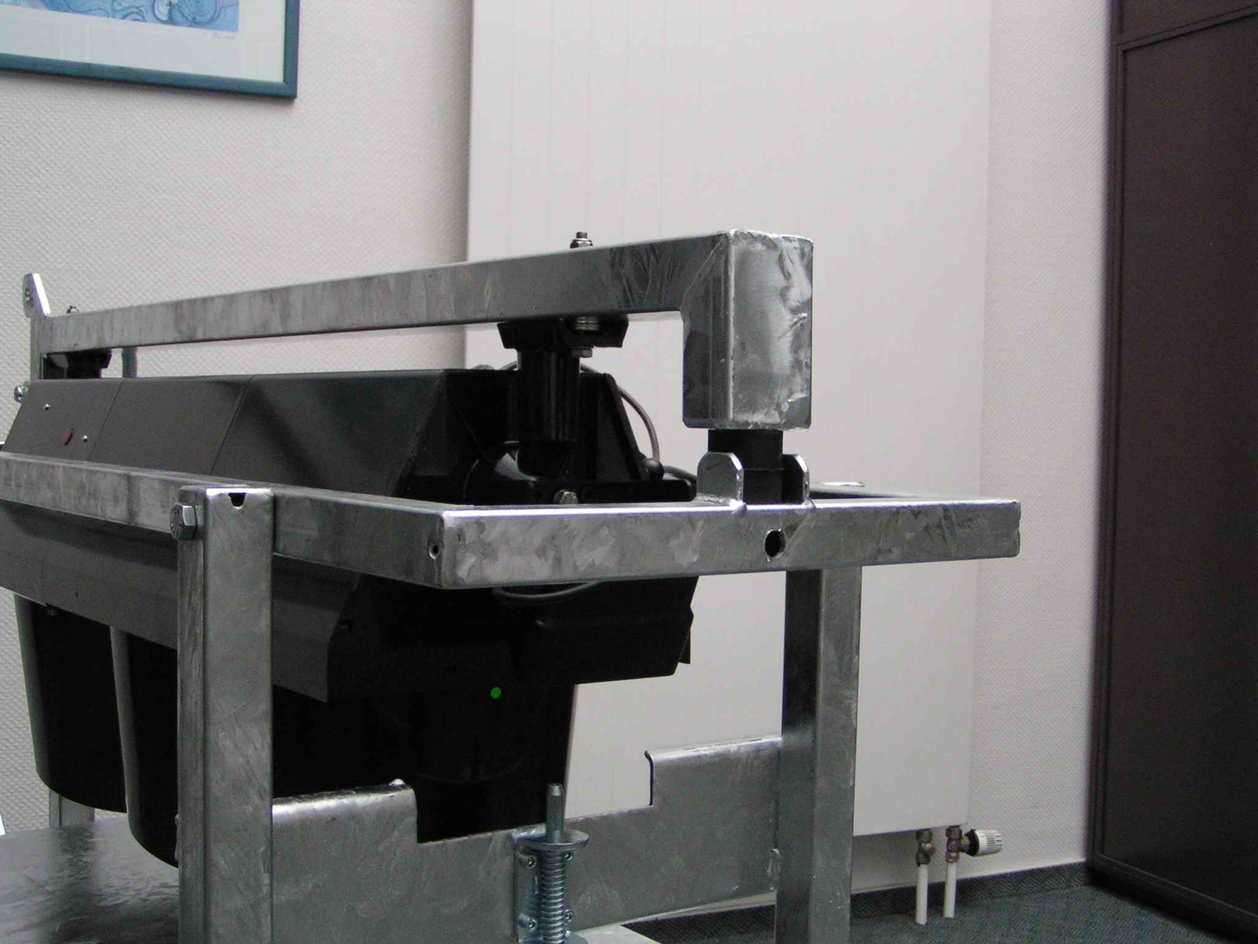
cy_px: 472
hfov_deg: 43.9
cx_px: 629
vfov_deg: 33.6
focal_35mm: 43
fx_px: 1563
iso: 200
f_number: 2.8
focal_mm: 6.6
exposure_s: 1/20
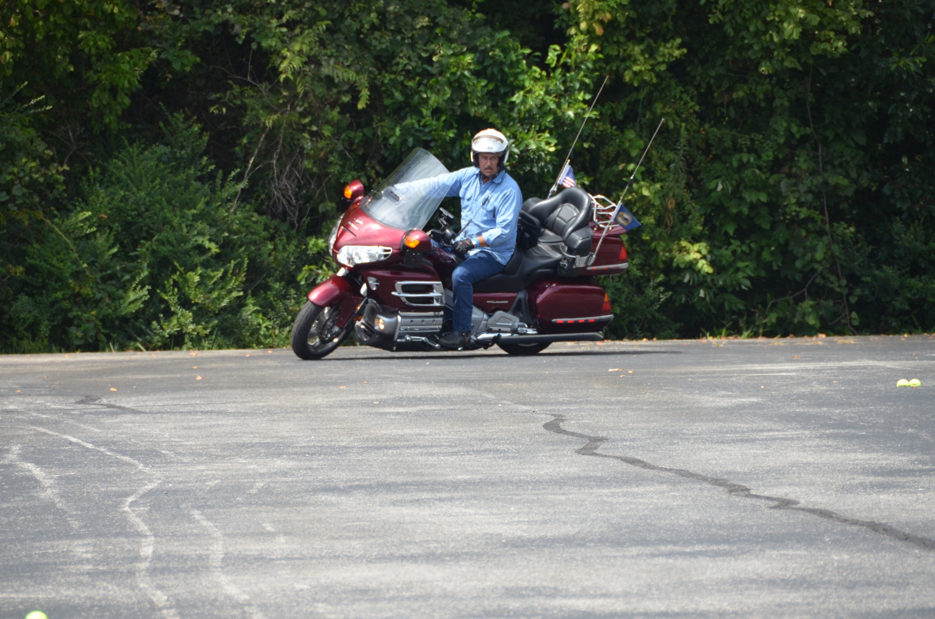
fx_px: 7775
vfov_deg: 4.6
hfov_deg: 6.9
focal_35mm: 300
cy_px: 310
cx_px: 468
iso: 800
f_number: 5.6
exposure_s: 1/2000
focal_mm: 200
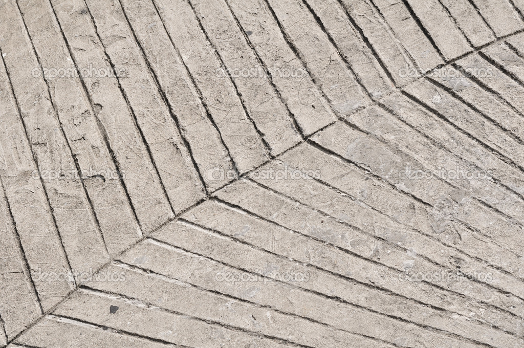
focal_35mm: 75
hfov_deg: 27.0
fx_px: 1090
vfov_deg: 18.1
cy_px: 174
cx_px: 262
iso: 200
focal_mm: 50
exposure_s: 1/640
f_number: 8
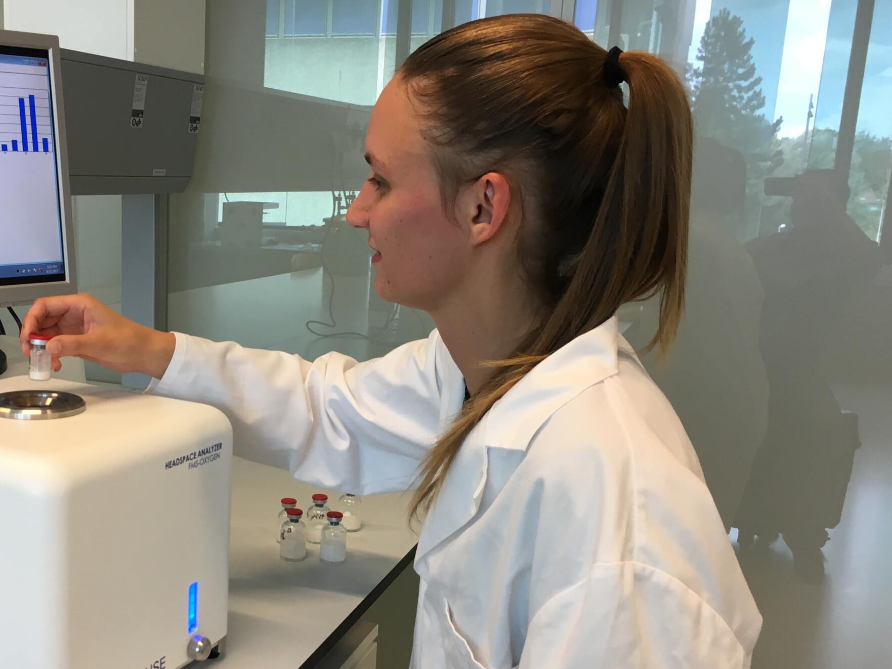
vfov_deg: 34.2
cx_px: 271
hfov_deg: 43.9
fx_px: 1082
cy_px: 415
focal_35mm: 42
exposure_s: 1/33
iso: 25
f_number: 2.2
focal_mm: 4.15
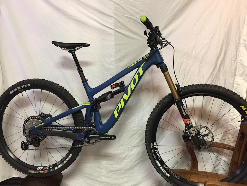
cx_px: 124
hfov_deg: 61.7
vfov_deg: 48.2
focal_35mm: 29
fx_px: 207
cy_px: 93
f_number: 2.2
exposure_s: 1/10
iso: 125
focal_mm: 4.15
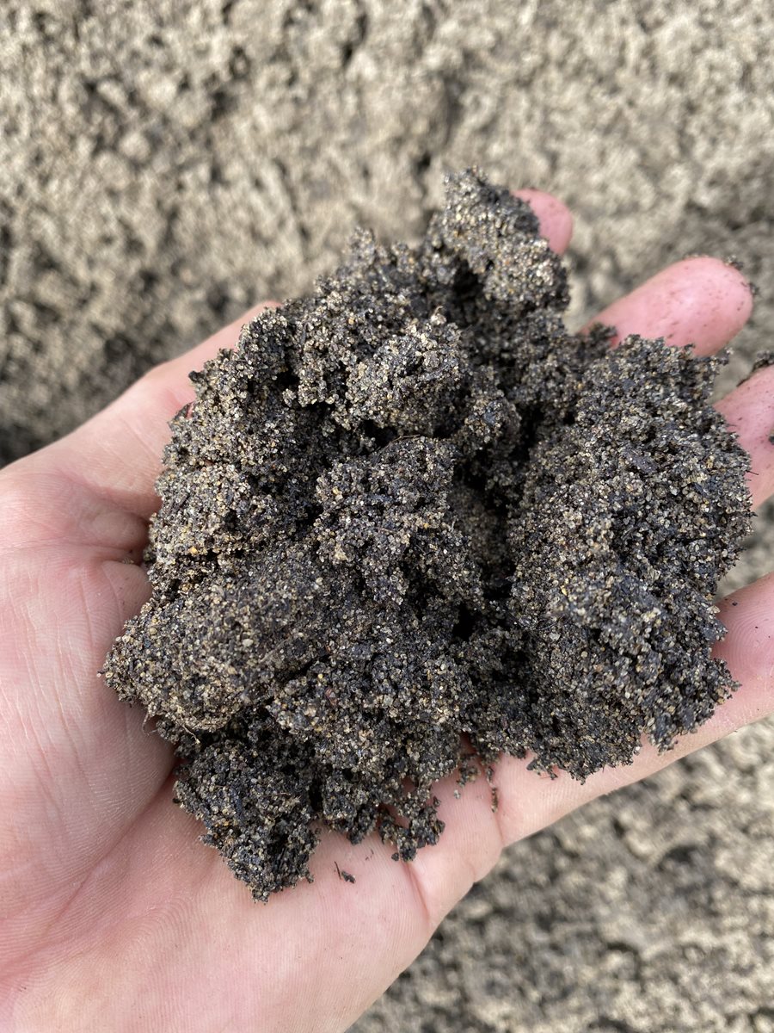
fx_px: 775
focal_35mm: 26
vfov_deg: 67.3
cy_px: 516
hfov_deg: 53.1
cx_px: 387
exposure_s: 1/436
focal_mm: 4.25
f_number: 1.8
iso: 32
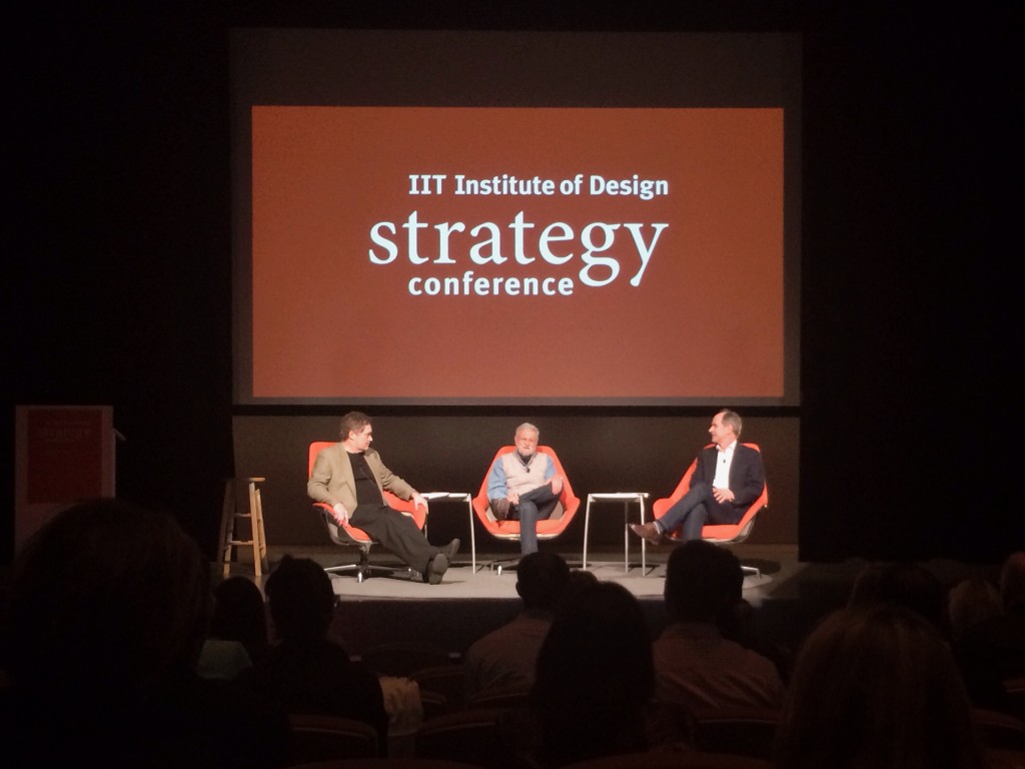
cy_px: 384
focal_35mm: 30
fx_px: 888
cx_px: 512
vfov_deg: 46.8
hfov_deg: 60.0
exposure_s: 1/30
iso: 160
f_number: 2.2
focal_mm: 4.12
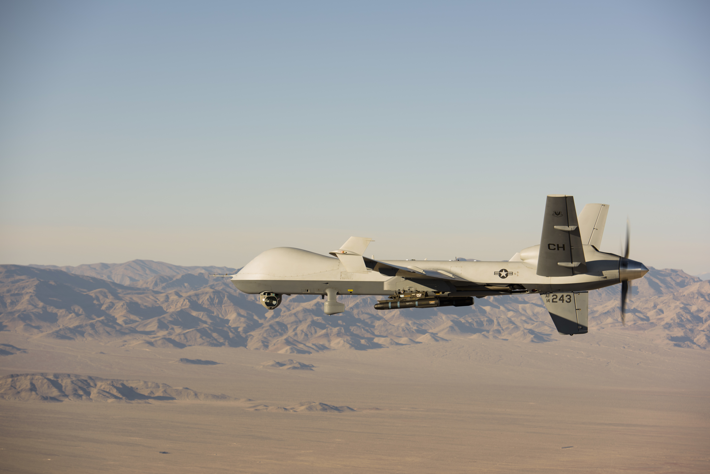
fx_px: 2209
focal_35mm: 112
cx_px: 355
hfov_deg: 18.3
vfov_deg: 12.2
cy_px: 237
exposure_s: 1/250
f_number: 22
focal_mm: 112
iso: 40
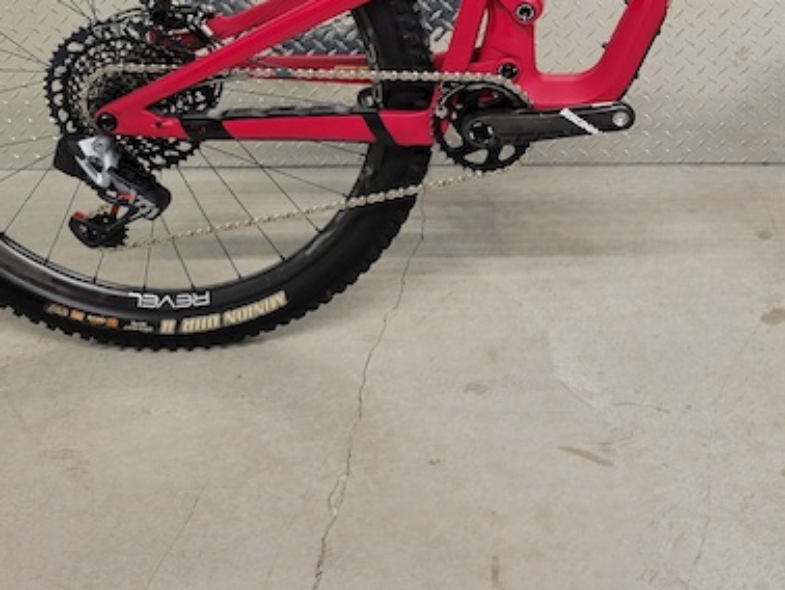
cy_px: -17
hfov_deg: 33.9
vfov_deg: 25.2
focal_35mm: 55
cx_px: 627
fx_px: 1248
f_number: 1.8
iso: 160
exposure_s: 1/60
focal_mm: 5.4
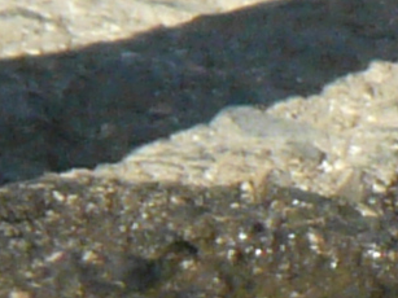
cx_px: -504
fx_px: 30215
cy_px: -16
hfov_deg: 0.8
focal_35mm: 2629
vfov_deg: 0.6
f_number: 5.6
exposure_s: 1/500
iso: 160
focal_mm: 82.8
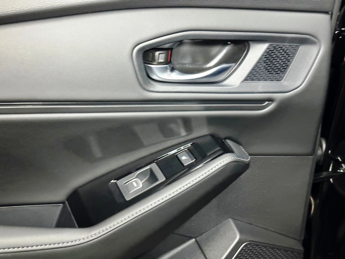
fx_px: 478
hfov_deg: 39.7
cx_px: 172
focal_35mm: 48
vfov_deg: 30.3
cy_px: 130
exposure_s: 1/30
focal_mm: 6.86
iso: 640
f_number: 1.78
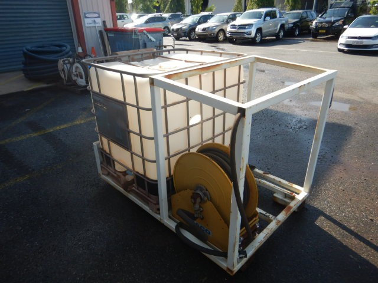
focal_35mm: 24
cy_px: 142
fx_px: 262
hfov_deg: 71.6
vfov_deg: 56.8
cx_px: 189
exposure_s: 1/800
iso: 125
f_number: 2.8
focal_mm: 4.3
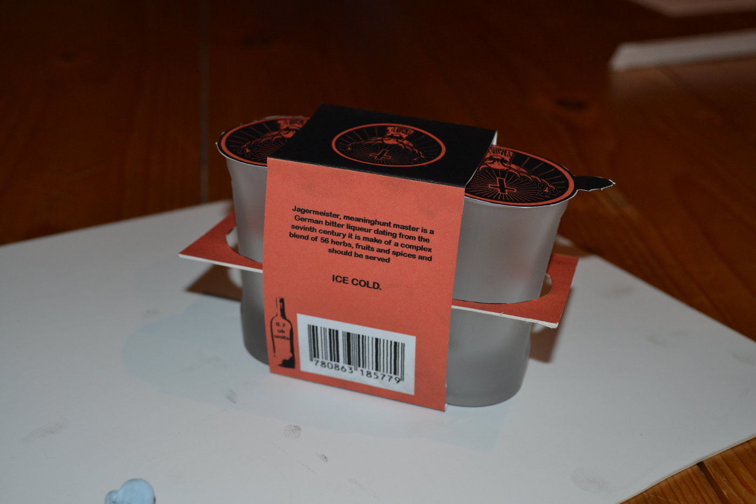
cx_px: 378
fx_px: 1102
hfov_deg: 37.9
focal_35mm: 52
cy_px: 252
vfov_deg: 25.7
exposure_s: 1/60
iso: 450
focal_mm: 35
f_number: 5
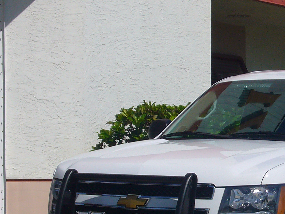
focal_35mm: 200
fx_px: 1646
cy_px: 186
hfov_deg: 9.8
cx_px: 280
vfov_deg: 7.4
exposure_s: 1/400
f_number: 10
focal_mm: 14.2
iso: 80
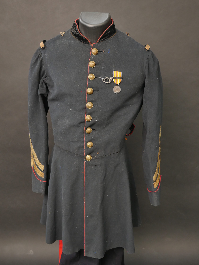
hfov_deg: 41.8
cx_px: 100
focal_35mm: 34
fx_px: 261
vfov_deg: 54.0
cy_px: 132
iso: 400
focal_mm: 17
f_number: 3.2
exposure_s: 1/125
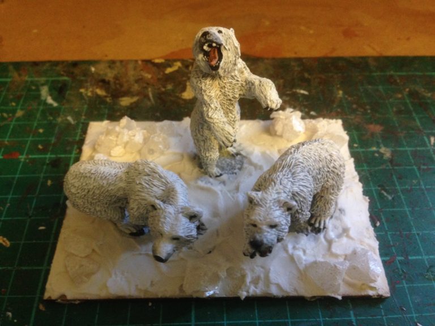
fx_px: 415
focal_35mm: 33
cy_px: 163
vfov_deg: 42.9
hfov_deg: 55.4
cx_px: 218
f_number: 2.4
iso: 200
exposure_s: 1/20
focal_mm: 4.12
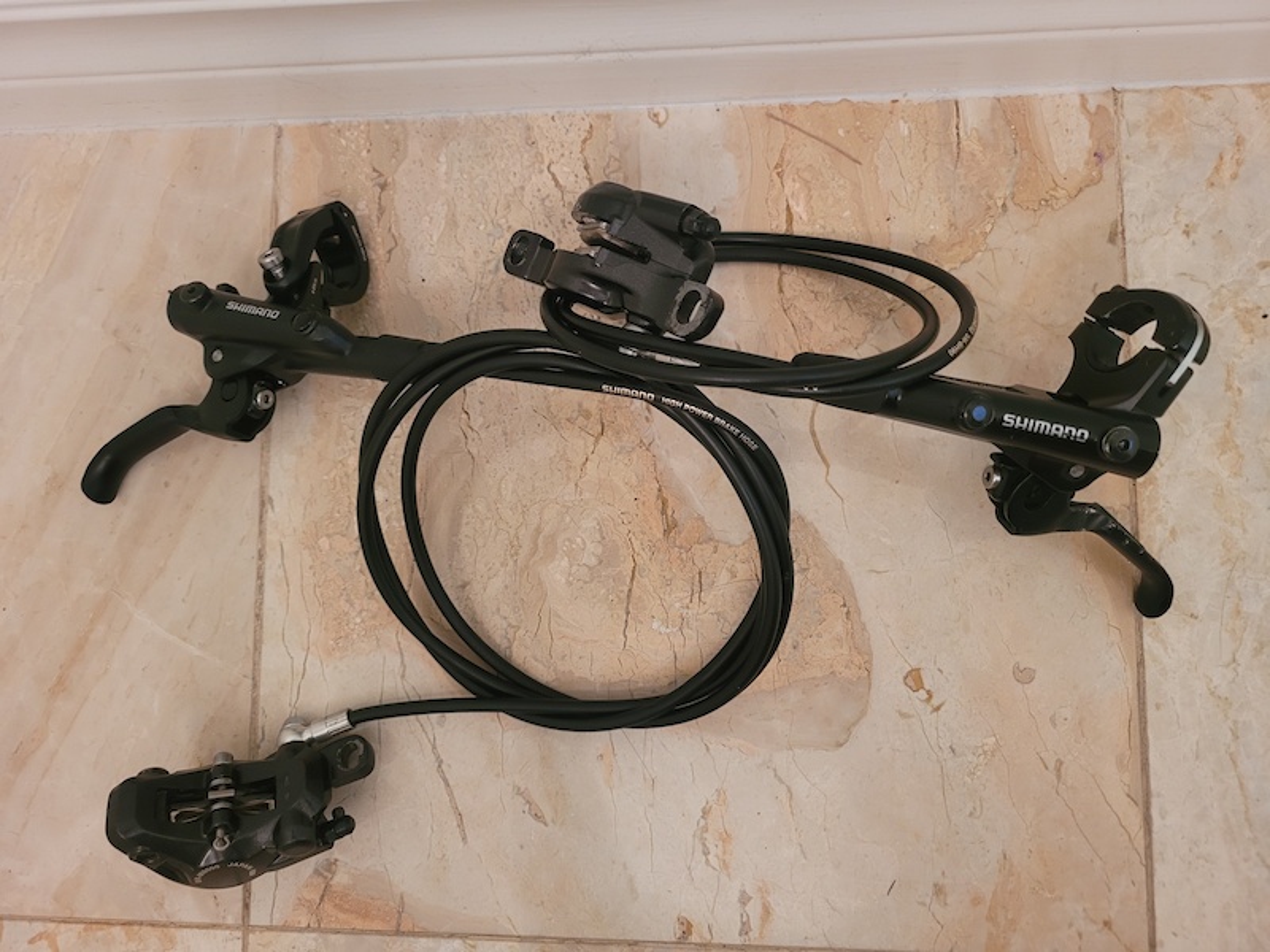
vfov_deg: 53.1
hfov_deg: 67.3
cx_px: 635
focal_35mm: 26
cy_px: 476
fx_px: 954
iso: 500
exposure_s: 1/40
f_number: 1.8
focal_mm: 5.4
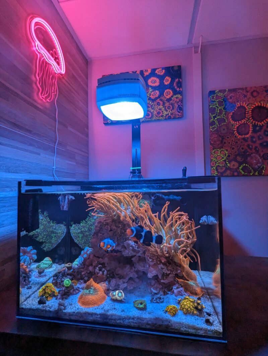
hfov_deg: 78.3
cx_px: 134
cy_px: 178
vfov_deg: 94.4
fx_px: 165
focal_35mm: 16
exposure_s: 1/44.7
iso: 122
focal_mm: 2.35
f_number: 2.2
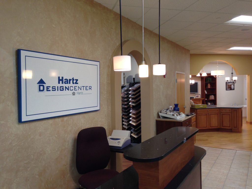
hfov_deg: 55.4
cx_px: 126
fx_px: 240
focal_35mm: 33
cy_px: 94
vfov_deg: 42.9
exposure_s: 1/24
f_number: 2.4
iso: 50
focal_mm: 4.12
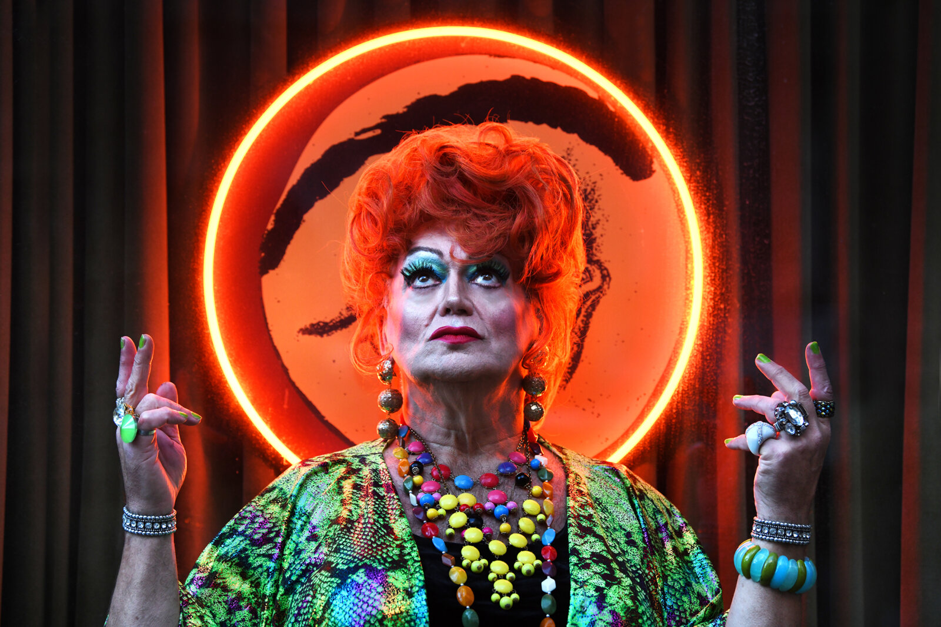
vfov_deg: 12.2
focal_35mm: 112
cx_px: 470
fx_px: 2928
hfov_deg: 18.3
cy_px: 314
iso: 800
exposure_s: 1/200
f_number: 3.5
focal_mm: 112
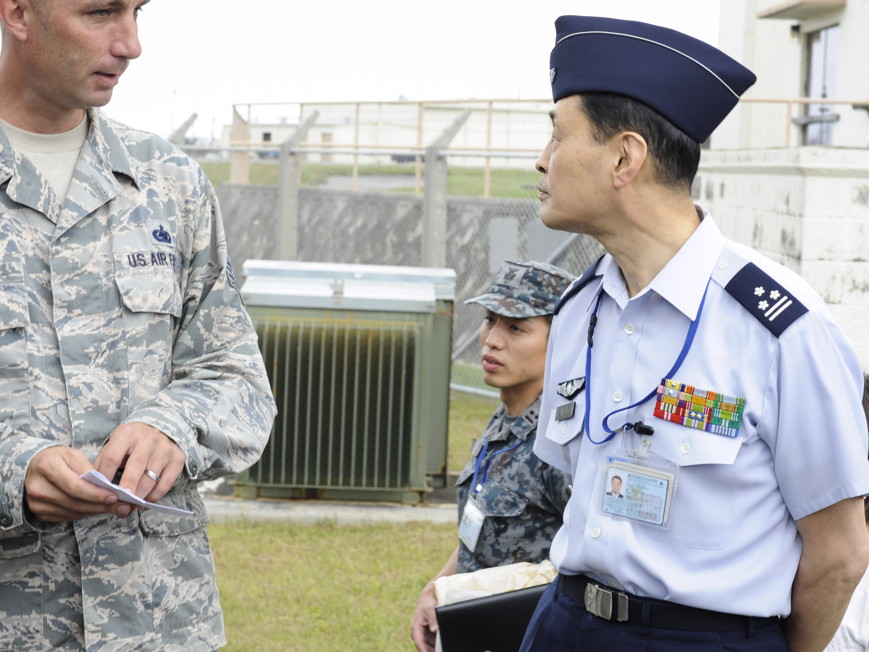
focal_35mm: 84
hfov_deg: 23.3
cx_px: 444
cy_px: 278
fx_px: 2109
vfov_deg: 17.6
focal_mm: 62
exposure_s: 1/125
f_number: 9
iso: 400
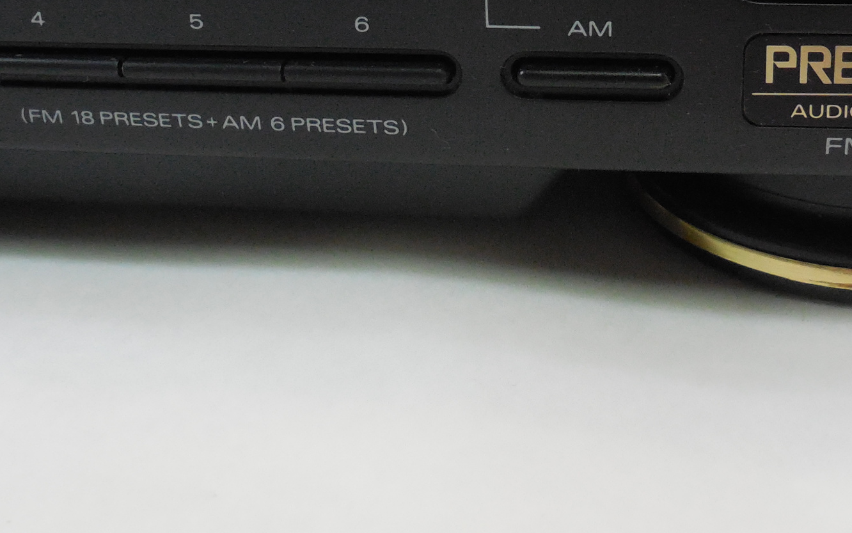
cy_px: 90
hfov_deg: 42.1
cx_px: 562
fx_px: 1092
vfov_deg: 26.8
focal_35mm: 47
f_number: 3.5
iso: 800
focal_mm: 4.6
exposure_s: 1/200
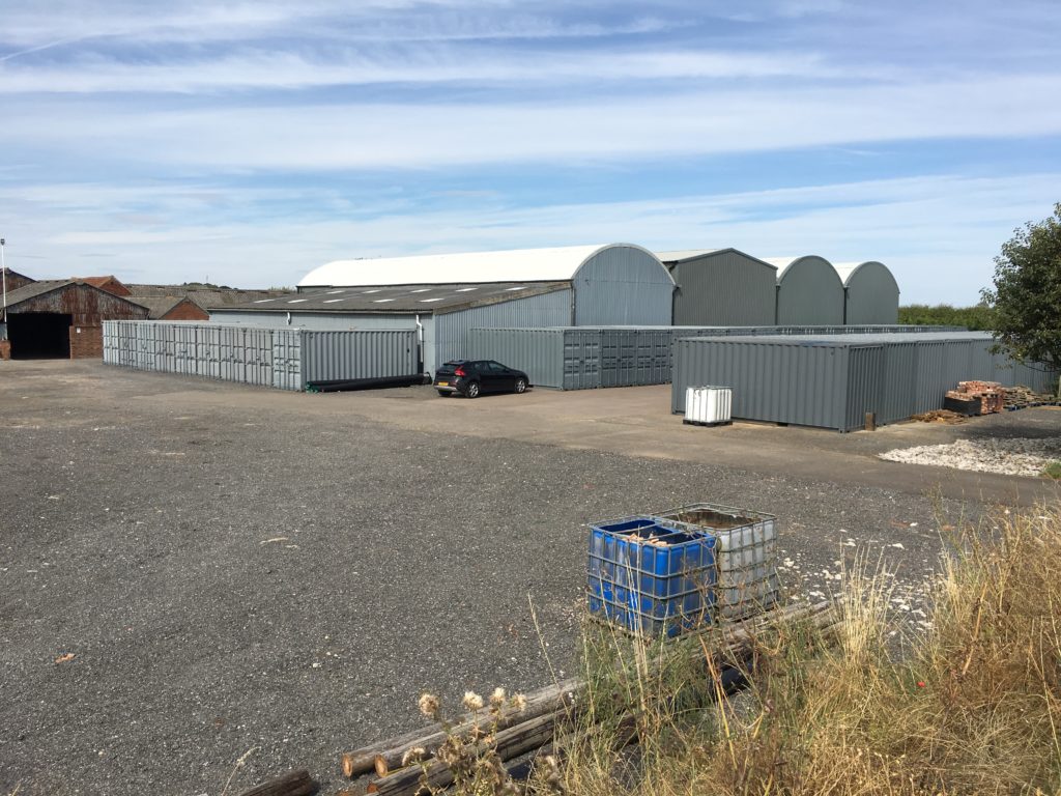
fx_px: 889
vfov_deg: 48.2
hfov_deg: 61.7
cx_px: 530
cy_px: 398
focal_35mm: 29
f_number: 2.2
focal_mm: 4.15
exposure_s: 1/1832
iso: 25
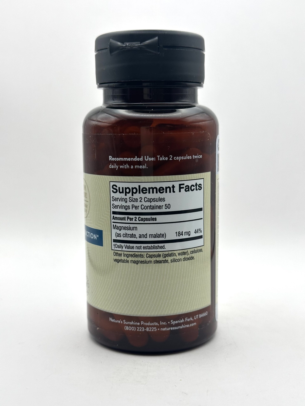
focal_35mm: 48
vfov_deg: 39.7
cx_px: 152
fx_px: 564
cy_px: 203
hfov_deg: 30.3
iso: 64
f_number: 1.78
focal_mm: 6.86
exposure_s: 1/299
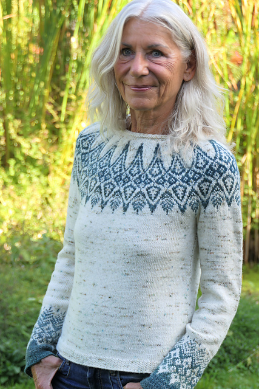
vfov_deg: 14.9
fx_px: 1488
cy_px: 194
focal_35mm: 138
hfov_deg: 9.9
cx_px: 130
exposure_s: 1/80
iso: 125
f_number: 4.2
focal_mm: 50.3
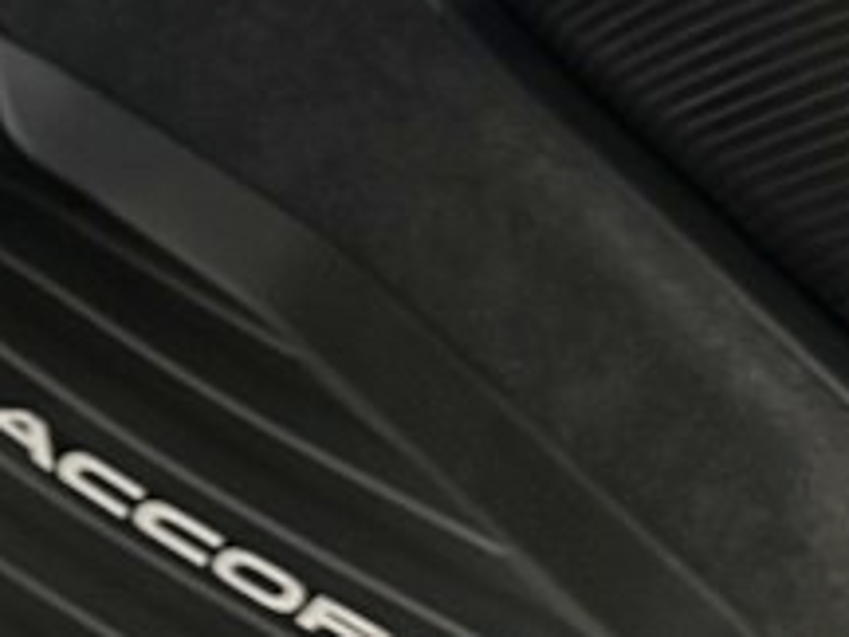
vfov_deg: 12.9
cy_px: 499
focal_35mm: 114
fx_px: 2796
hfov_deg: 15.5
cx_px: -538
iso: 800
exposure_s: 1/30
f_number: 1.78
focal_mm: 6.86
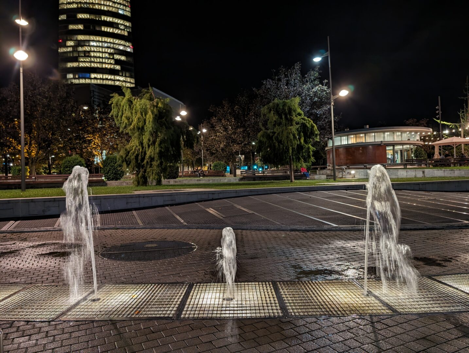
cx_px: 234
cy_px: 176
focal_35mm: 24
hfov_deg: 71.5
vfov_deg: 56.9
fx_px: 326
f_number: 1.68
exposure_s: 1/25
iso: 283
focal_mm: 6.9
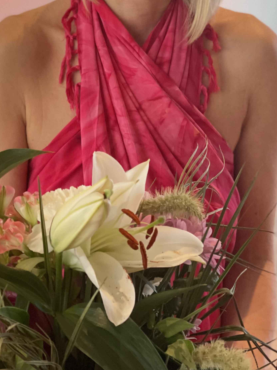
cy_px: 72
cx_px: 108
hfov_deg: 12.7
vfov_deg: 16.7
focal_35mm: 117
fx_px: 1249
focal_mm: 7.5
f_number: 2.2
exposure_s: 1/32
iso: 400
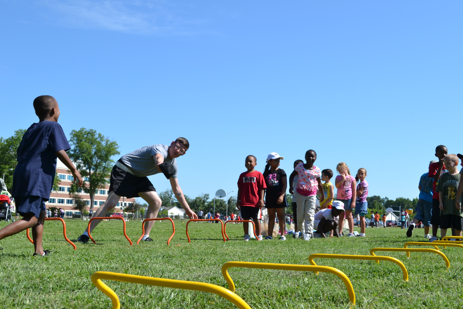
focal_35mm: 48
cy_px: 154
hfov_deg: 41.1
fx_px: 617
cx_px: 232
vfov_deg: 28.1
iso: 200
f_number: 10
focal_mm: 32
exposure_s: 1/250
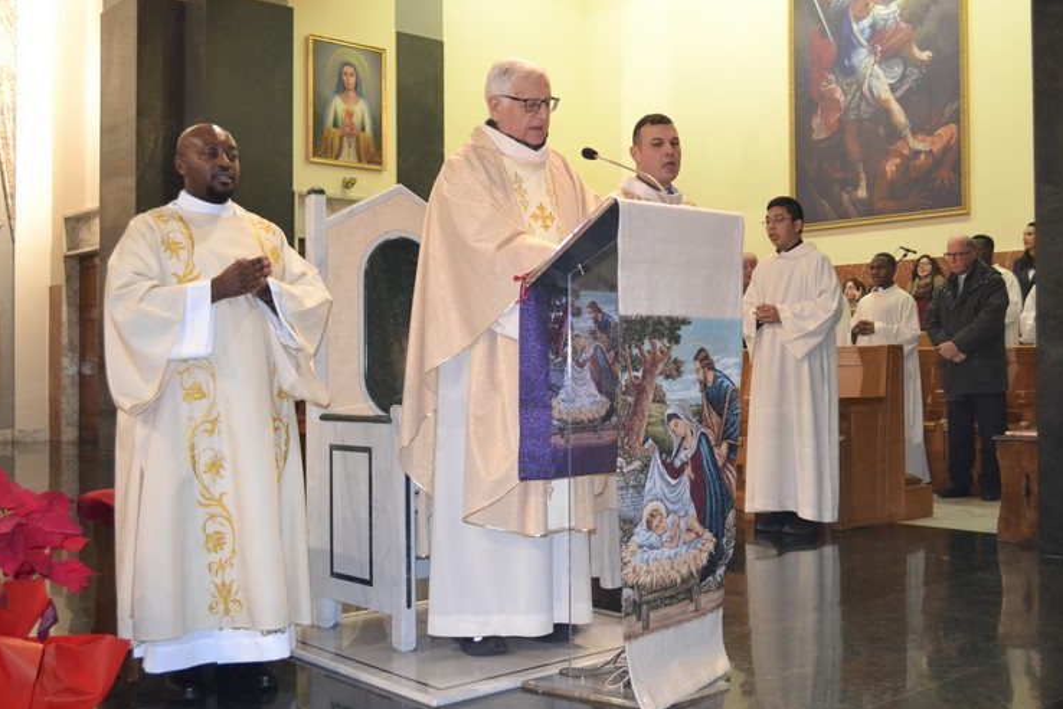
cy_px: 336
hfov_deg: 49.5
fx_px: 1151
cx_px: 563
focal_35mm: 39
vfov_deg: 34.2
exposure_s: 1/60
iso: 2500
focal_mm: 24
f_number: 4
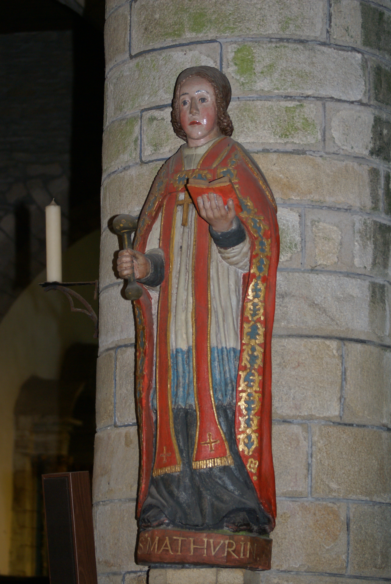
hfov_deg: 12.2
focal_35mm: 112
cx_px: 196
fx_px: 1827
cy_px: 292
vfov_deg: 18.2
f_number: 4.5
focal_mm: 75
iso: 400
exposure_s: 1/125
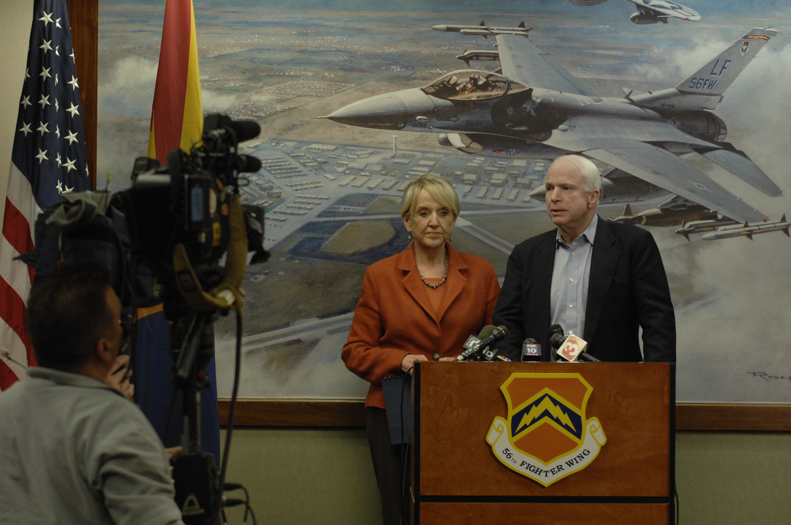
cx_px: 396
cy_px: 262
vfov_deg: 8.9
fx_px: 3358
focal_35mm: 153
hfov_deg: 13.4
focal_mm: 102
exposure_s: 1/60
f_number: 4
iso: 640
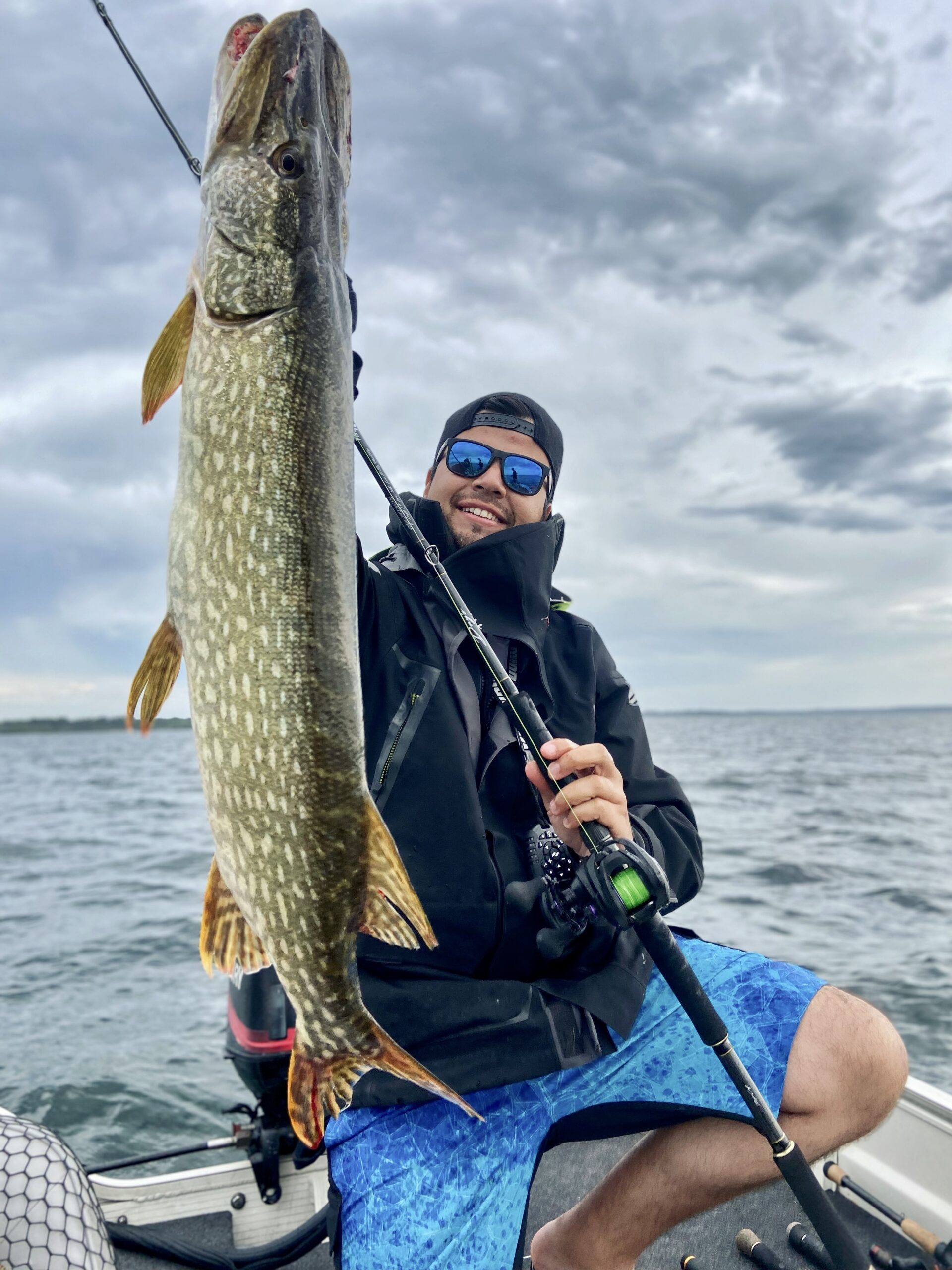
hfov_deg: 53.1
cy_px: 635
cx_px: 476
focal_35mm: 26
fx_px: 953
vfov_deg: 67.3
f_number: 1.8
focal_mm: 4.25
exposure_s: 1/1608
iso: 32
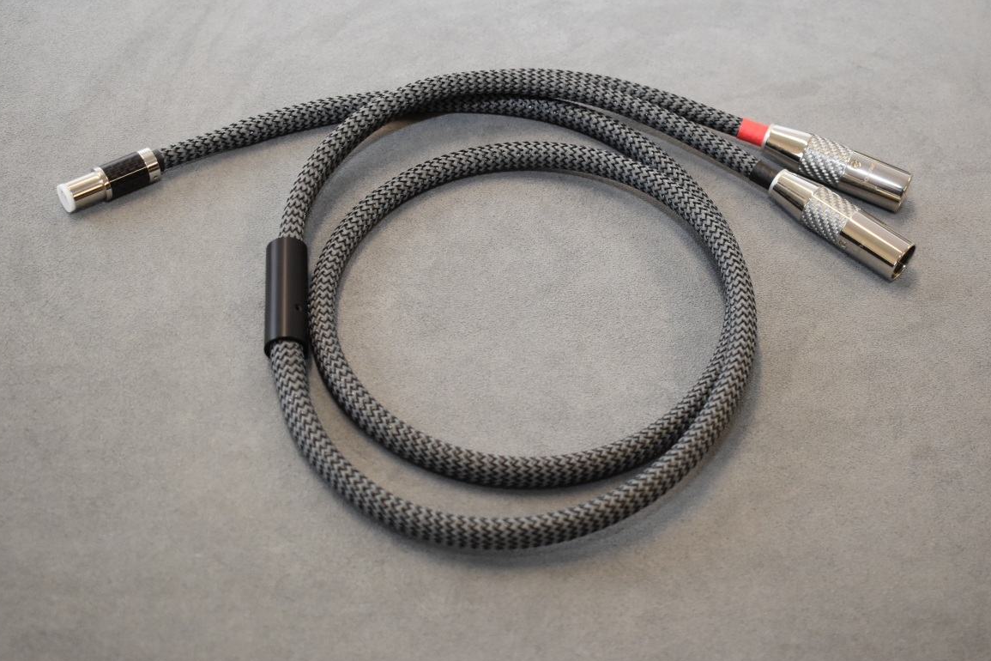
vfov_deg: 25.5
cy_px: 328
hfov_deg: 37.5
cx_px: 503
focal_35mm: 53
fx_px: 1459
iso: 1250
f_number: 4.5
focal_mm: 34
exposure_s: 1/125
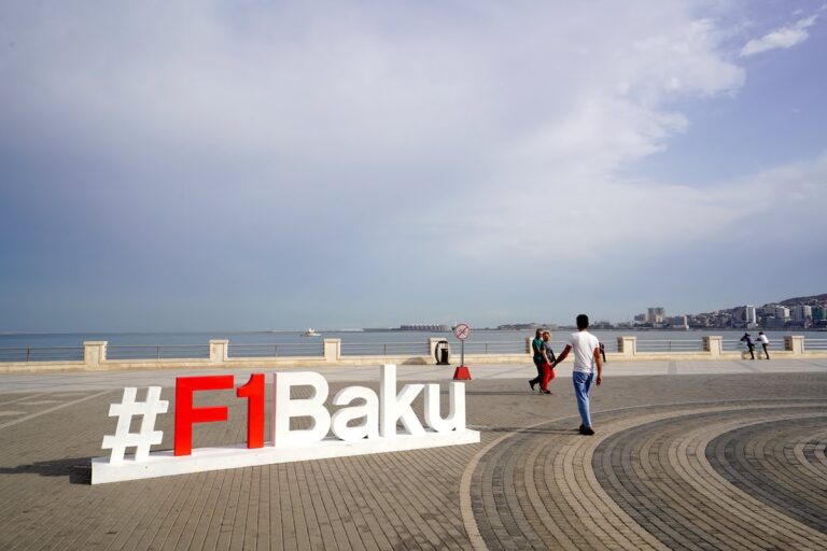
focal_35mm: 28
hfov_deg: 65.5
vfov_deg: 46.4
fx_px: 643
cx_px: 414
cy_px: 276
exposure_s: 1/250
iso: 100
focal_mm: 28
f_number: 10
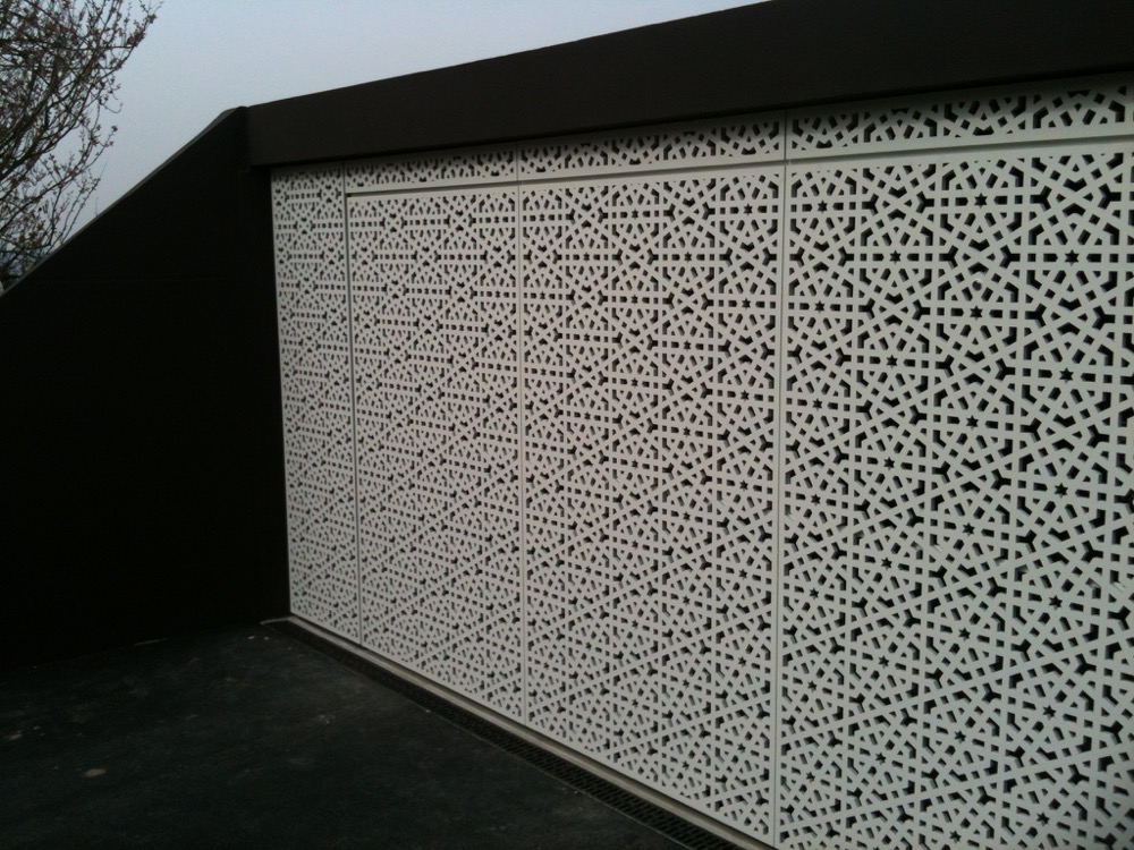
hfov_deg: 52.6
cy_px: 425
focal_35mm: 35
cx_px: 567
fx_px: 1147
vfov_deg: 40.7
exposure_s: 1/1263
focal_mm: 3.85
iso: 64
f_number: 2.8
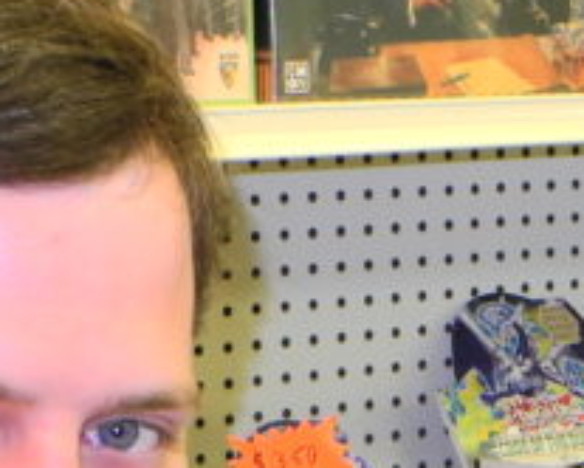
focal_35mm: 197
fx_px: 3408
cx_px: 776
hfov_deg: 9.6
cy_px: 672
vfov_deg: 7.7
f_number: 3.2
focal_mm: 8.1
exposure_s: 1/30
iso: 102
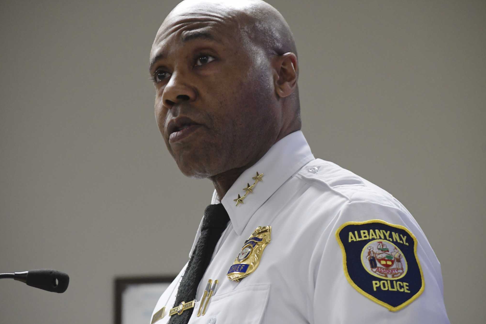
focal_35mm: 160
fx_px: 2153
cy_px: 160
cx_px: 245
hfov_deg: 12.9
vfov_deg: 8.6
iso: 3200
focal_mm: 105
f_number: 5.6
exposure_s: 1/125
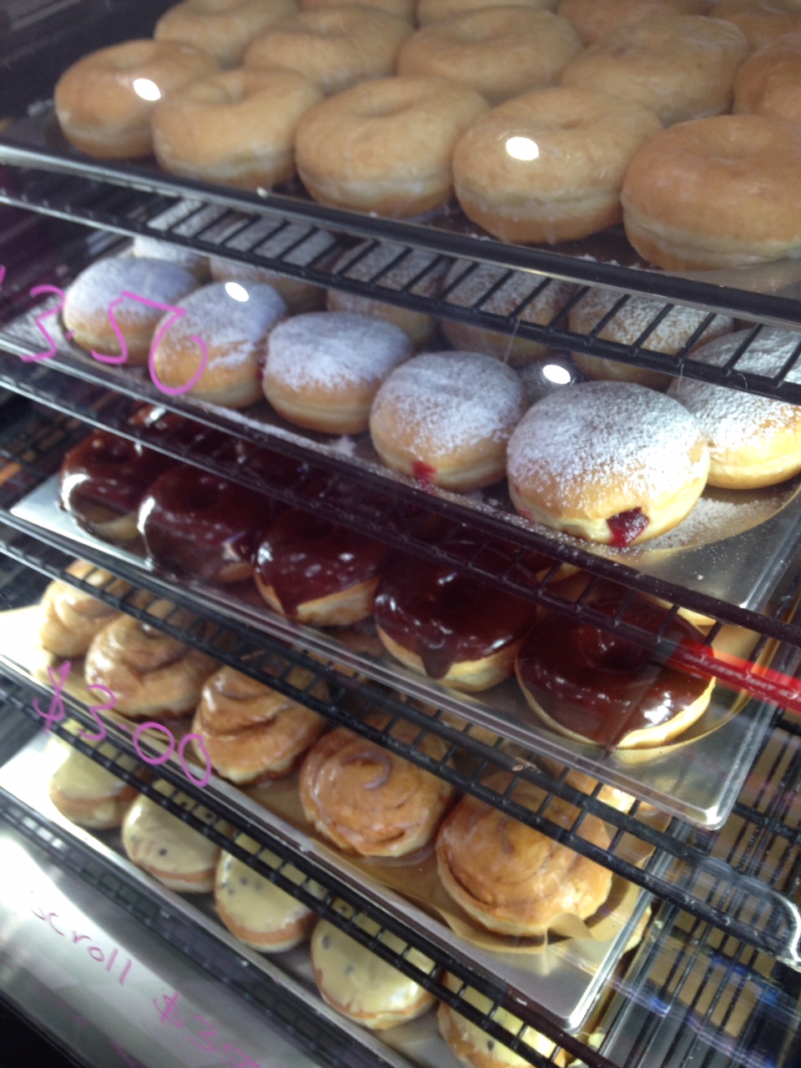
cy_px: 534
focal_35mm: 33
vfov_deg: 55.4
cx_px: 400
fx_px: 1018
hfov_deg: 42.9
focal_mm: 4.12
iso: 50
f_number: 2.4
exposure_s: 1/24
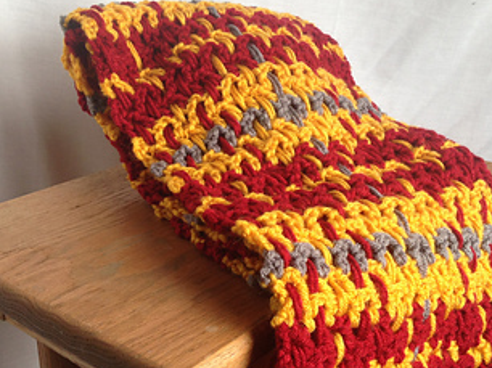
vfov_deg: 26.9
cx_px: 248
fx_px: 767
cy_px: 227
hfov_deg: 35.6
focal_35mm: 54
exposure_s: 1/20
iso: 50
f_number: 2.4
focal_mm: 4.12
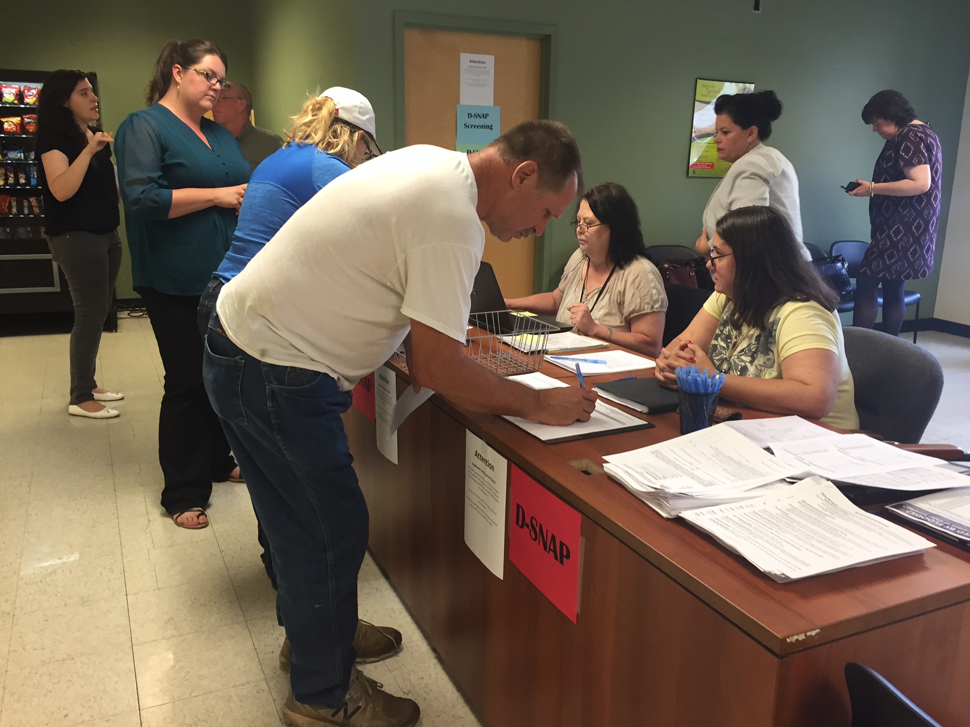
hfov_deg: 61.7
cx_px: 485
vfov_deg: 48.2
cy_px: 364
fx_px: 813
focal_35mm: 29
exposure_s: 1/30
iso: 80
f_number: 2.2
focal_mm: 4.15
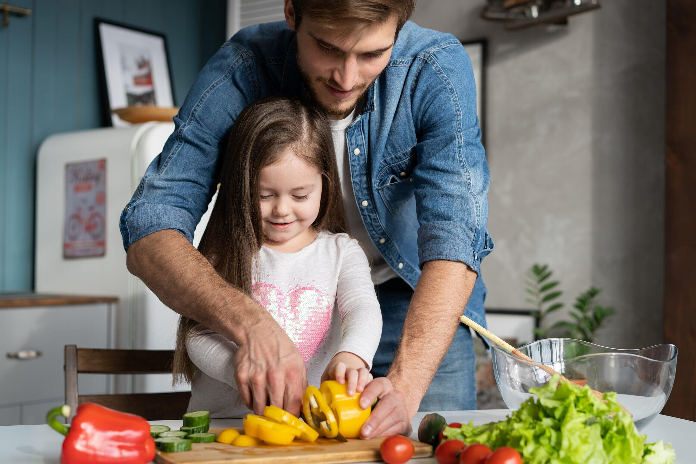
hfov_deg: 36.2
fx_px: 1063
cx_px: 348
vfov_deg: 24.6
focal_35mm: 55
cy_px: 232
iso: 160
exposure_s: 1/100
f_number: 3.2
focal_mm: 55
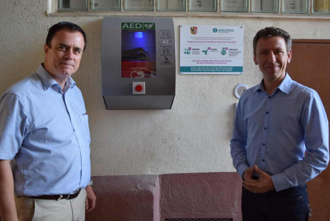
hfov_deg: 51.8
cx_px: 161
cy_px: 109
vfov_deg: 36.0
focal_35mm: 37
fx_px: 339
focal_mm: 24
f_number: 4
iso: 400
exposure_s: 1/60
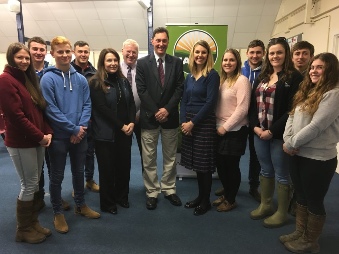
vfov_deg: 48.2
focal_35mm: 29
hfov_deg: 61.6
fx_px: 284
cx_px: 170
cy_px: 127
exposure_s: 1/33
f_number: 2.2
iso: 125
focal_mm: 4.15
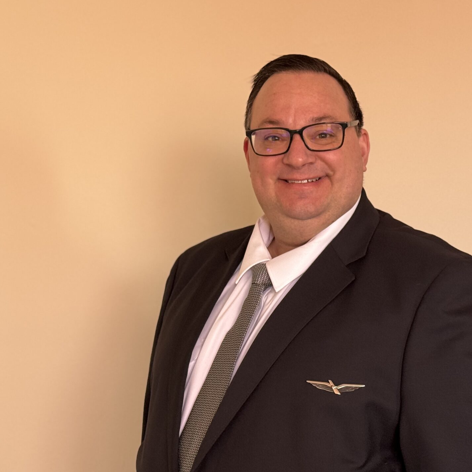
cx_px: 307
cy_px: 311
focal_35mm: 76
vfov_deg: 22.7
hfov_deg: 22.7
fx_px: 1172
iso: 160
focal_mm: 6.86
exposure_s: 1/60
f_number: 1.78
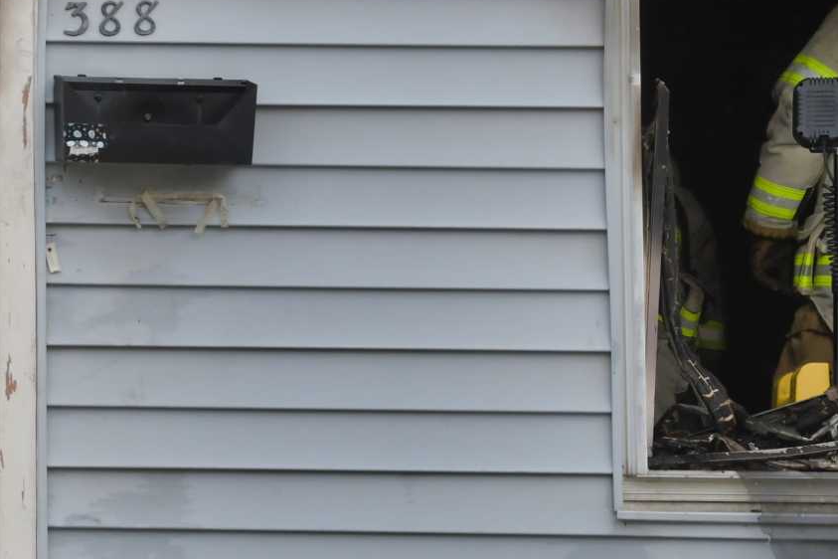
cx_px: 141
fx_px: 9334
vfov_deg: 3.4
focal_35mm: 401
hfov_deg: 5.1
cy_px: 267
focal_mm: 110
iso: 400
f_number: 6.3
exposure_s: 1/1000
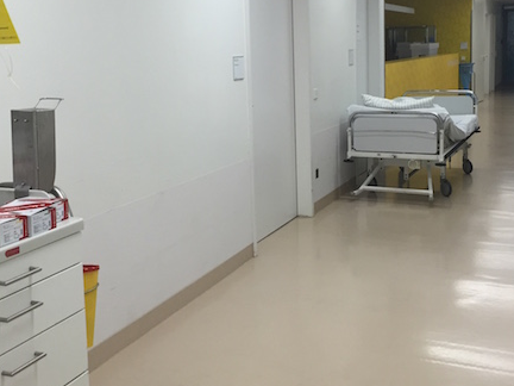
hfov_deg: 40.4
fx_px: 698
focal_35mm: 47
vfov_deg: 30.7
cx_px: 252
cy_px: 145
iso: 40
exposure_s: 1/30
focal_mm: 4.15
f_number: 2.2
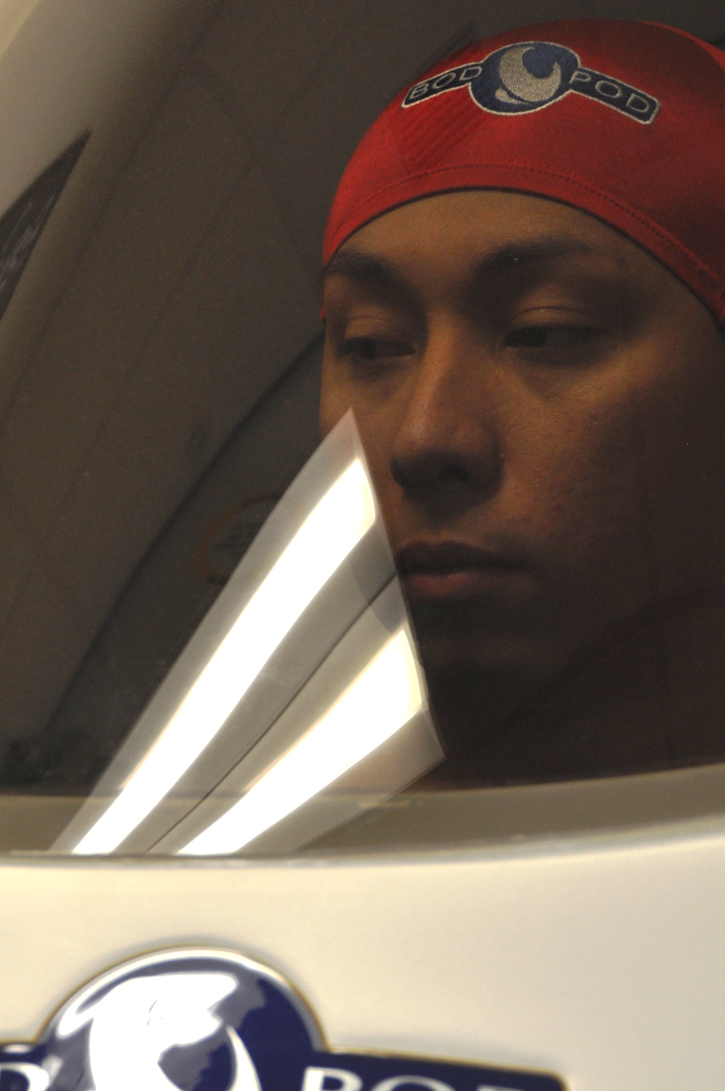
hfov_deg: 6.7
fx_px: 6208
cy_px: 735
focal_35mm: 205
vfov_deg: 10.0
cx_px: 304
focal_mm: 82
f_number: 5
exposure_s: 1/60
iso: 400
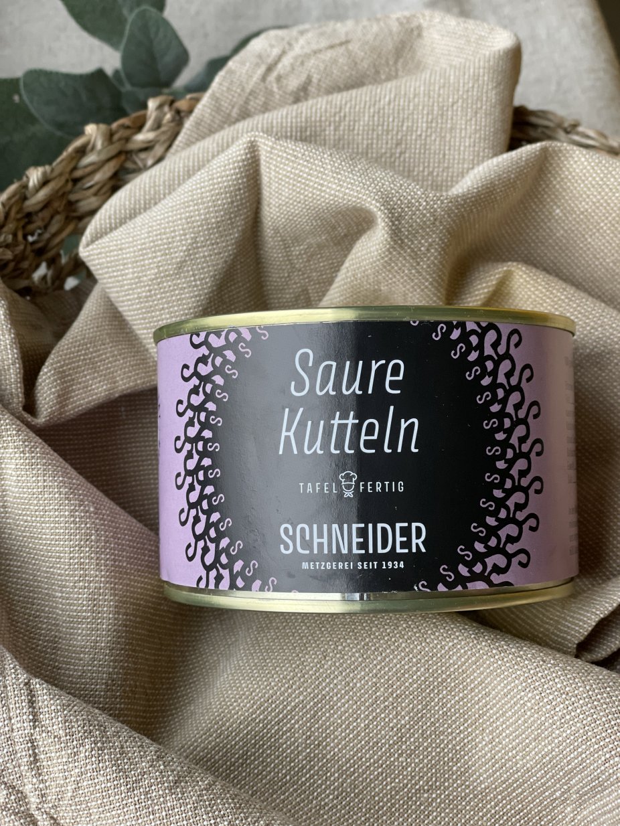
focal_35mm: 52
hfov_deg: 28.0
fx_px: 1241
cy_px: 413
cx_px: 310
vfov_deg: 36.8
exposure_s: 1/122
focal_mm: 6
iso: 100
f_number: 2
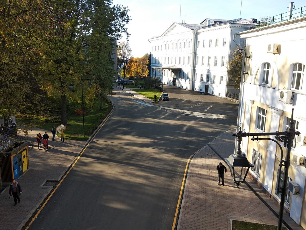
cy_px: 115
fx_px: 230
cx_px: 153
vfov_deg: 53.1
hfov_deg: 67.3
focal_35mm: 26
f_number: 2.2
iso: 100
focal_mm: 3.81
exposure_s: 1/384
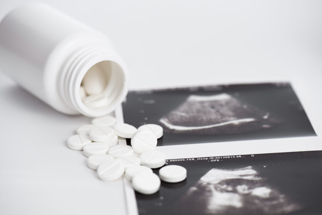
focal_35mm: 105
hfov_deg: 19.4
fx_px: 939
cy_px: 108
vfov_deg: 13.1
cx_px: 161
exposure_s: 1/200
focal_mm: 105
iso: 100
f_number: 6.3
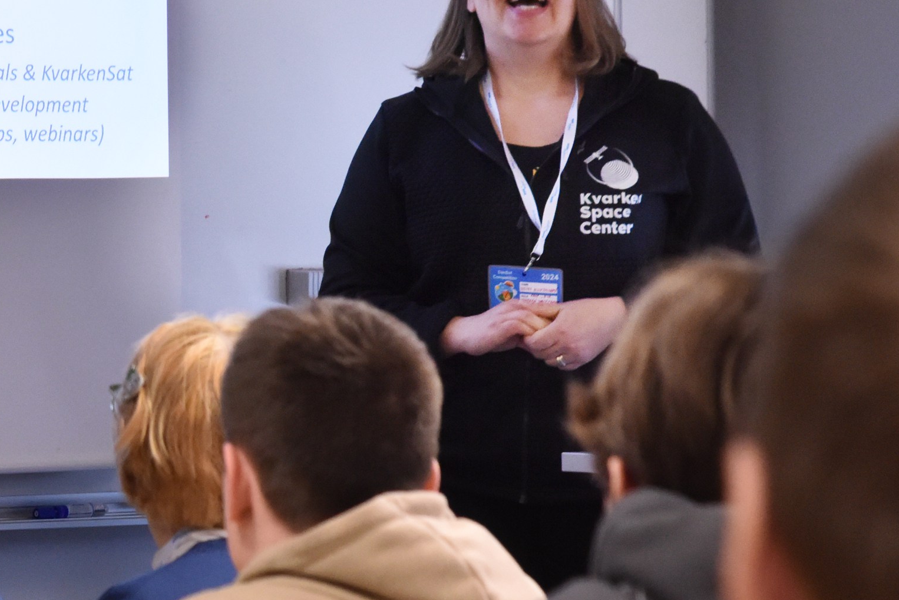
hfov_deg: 8.0
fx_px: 6369
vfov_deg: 5.4
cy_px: 41
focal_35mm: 255
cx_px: -110
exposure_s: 1/100
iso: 3200
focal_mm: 95
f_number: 6.3
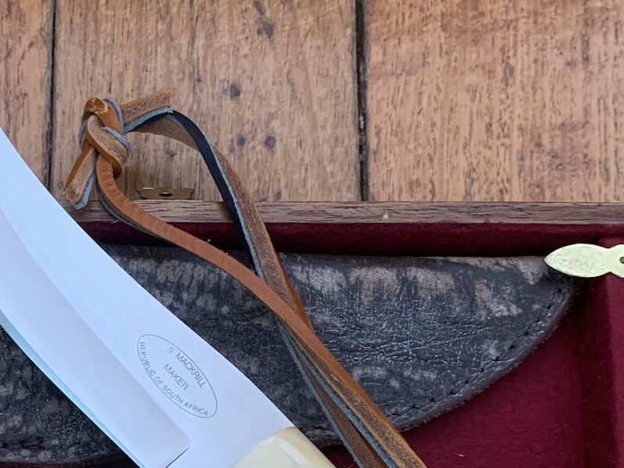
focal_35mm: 74
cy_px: 468
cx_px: 127
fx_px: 1334
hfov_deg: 25.9
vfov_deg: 19.3
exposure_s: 1/60
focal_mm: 4.25
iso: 160
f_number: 1.8
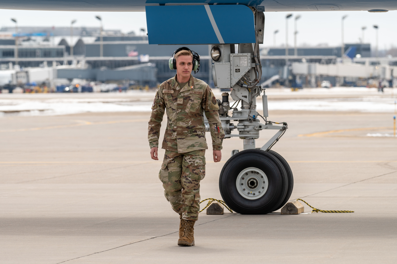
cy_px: 132
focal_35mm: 300
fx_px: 3306
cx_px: 198
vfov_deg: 4.6
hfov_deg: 6.9
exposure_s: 1/640
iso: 200
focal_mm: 300
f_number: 8
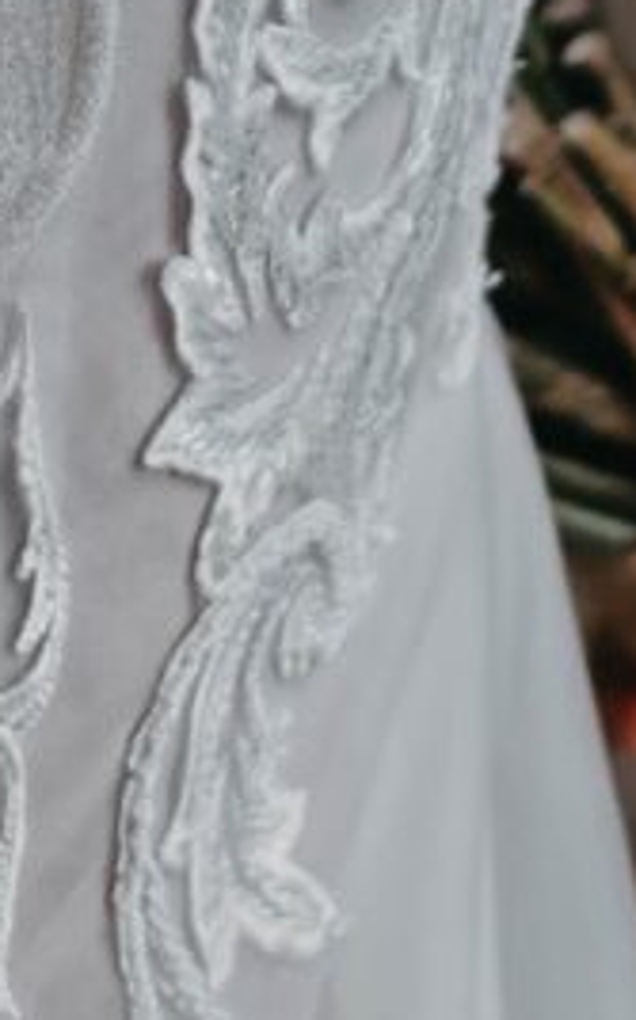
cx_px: -402
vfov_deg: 5.3
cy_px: -1210
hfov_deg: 3.3
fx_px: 10839
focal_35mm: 390
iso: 500
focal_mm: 50
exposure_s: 1/1600
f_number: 1.8
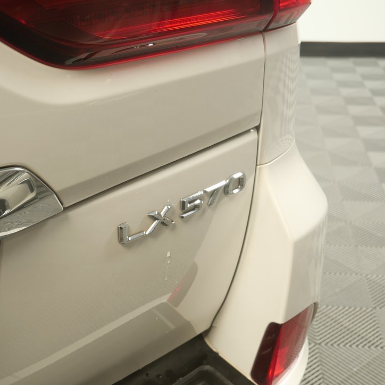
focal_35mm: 50
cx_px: 185
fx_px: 629
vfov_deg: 34.0
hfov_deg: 34.0
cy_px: 201
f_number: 5
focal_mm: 20
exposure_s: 1/200
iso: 250
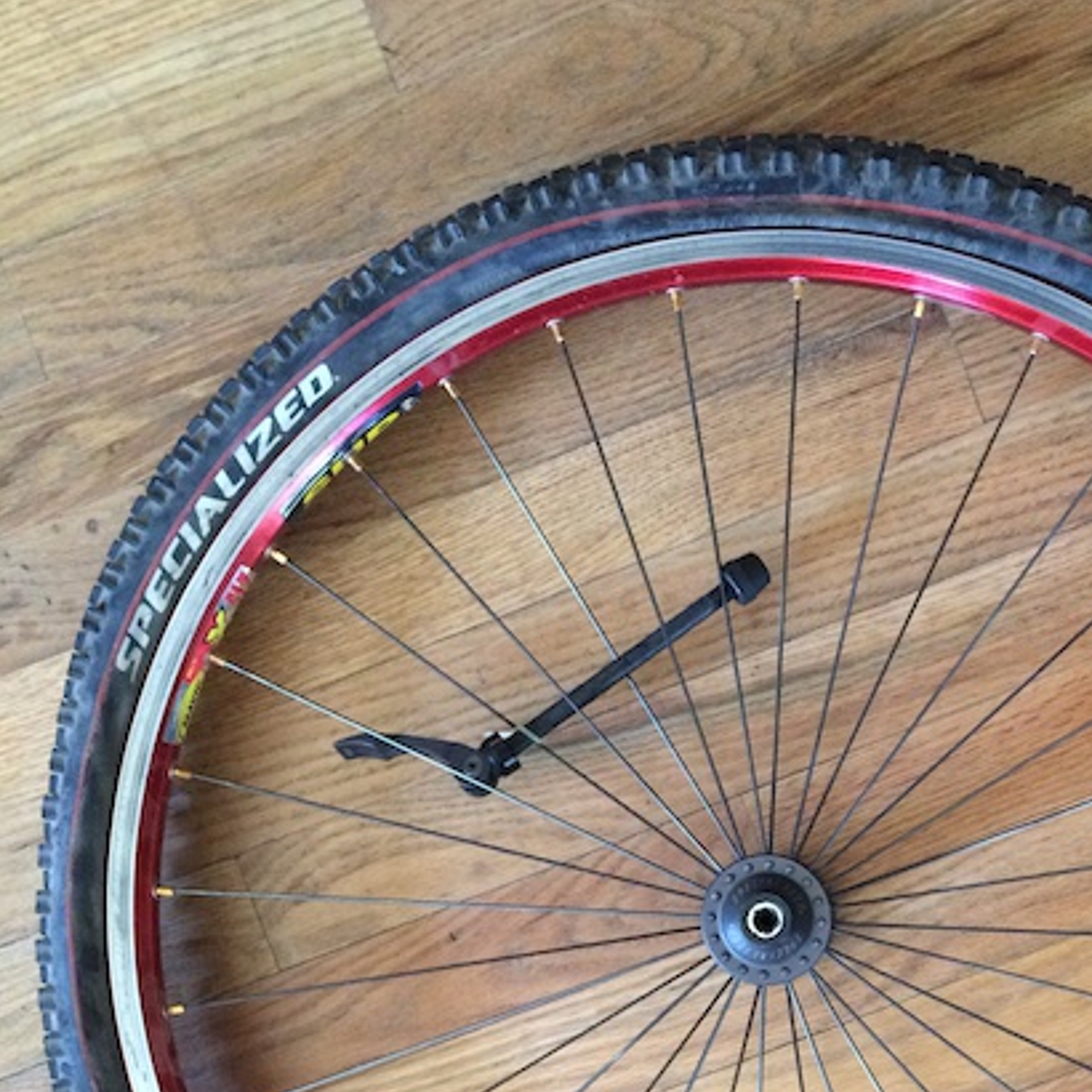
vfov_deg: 32.4
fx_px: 1785
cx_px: 794
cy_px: 972
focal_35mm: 50
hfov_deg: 33.5
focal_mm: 4.15
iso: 320
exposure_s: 1/24
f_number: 2.2
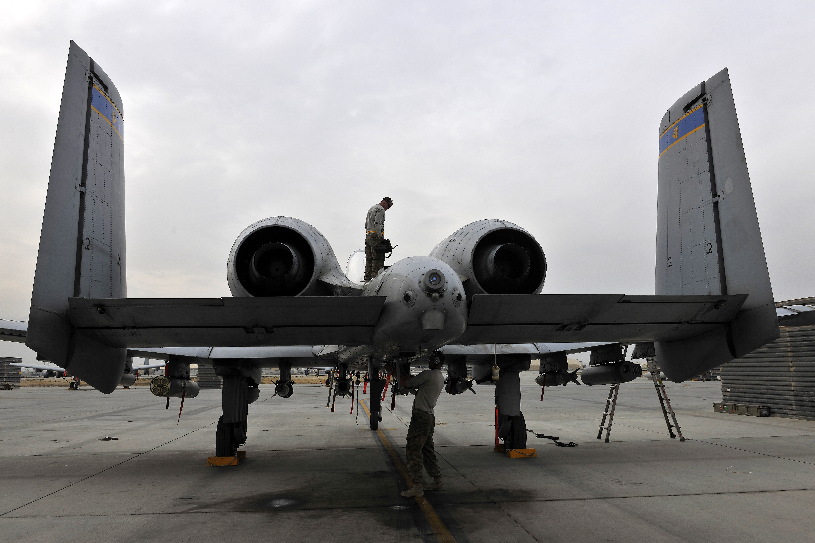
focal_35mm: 28
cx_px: 408
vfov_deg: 46.4
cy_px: 272
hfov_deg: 65.5
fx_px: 634
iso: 160
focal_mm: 28
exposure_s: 1/320
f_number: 9
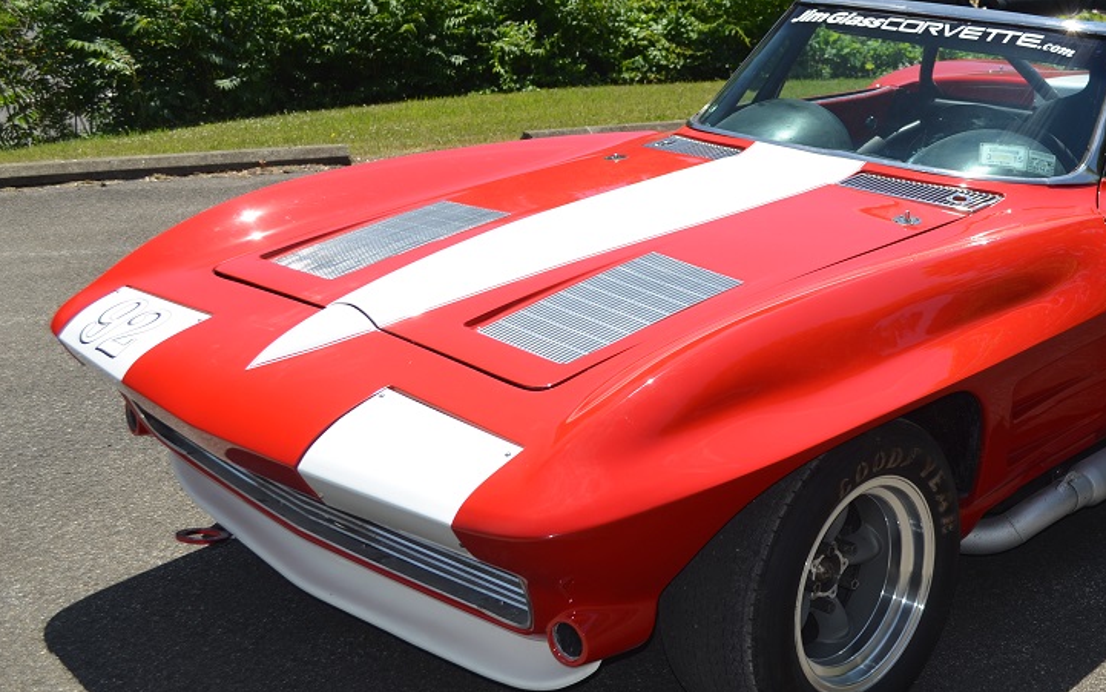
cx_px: 772
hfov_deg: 38.2
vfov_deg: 24.9
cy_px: 287
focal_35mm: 52
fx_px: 1568
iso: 100
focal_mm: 24
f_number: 6.3
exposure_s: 1/200
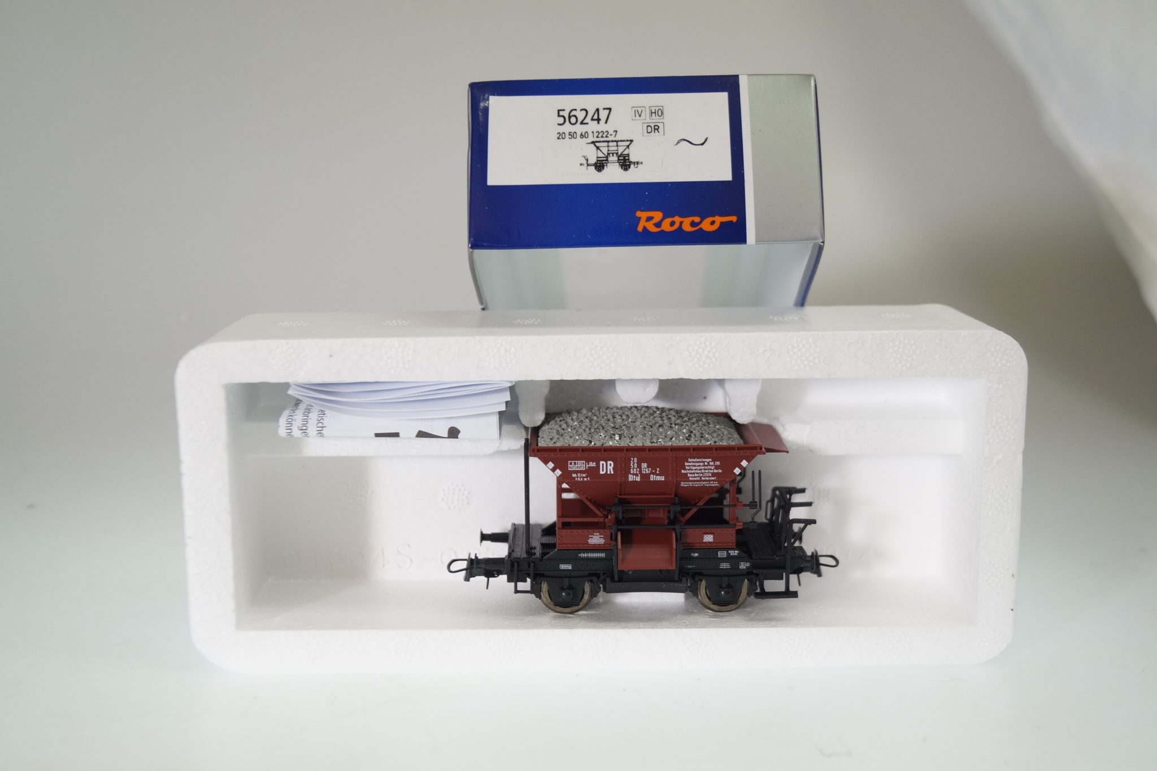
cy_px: 386
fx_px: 1350
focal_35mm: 42
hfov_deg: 46.4
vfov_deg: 31.9
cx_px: 578
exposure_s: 1/160
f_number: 4.5
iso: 400
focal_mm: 28
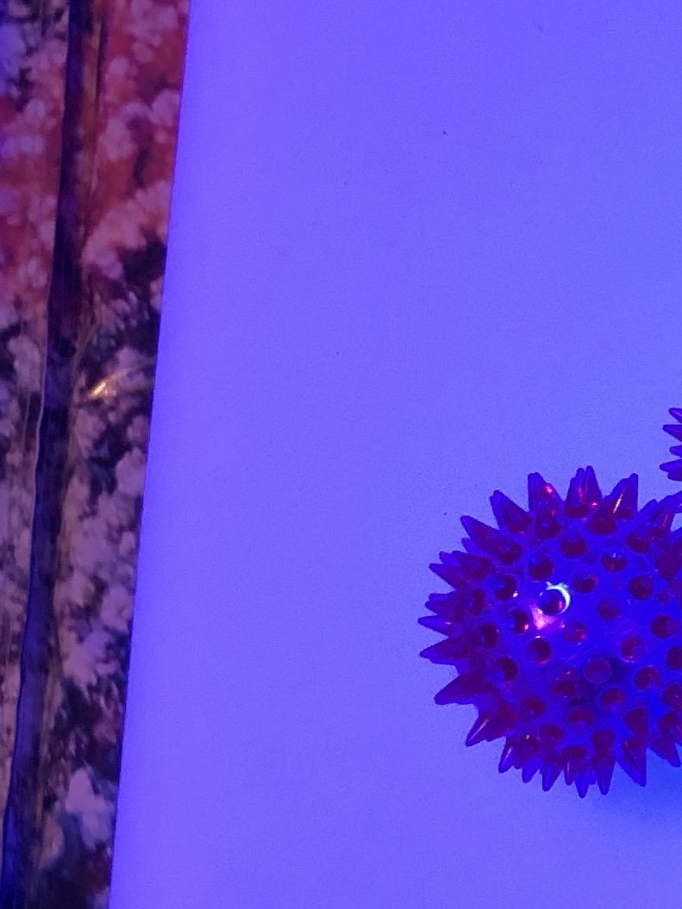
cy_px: 835
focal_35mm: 107
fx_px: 2811
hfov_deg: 13.0
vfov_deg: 18.1
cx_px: 1055
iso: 40
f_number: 1.8
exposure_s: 1/17
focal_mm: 3.99
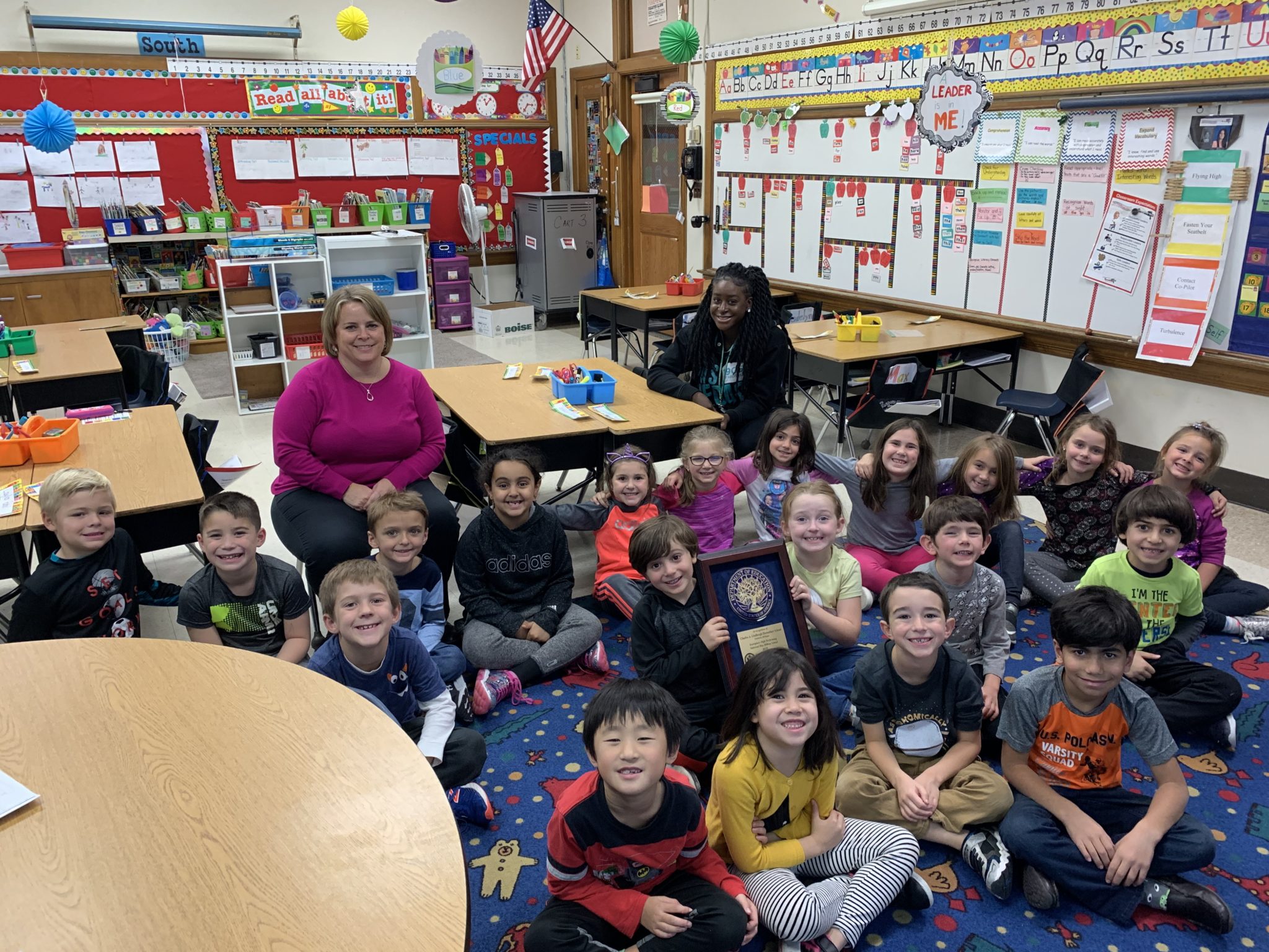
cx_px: 634
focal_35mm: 26
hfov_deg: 67.3
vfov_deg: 53.1
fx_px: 953
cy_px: 476
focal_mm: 4.25
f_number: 1.8
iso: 160
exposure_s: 1/60
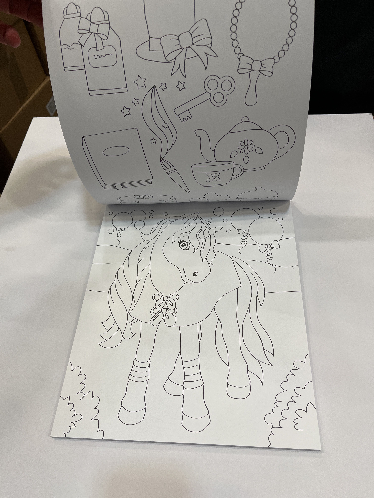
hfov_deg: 53.1
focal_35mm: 26
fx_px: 375
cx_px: 187
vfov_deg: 67.3
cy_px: 249
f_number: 1.6
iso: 80
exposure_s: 1/50
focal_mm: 5.1
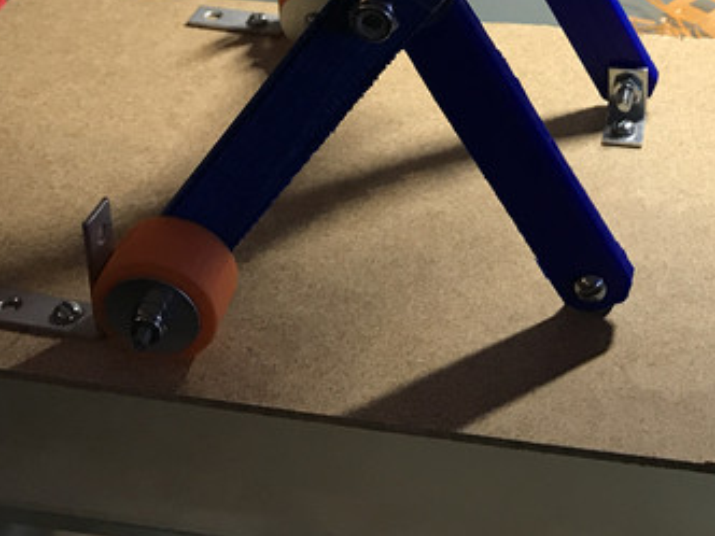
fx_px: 1487
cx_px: 488
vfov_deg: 19.3
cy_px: -99
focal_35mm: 72
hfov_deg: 26.8
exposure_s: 1/15
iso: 50
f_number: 1.8
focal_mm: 3.99
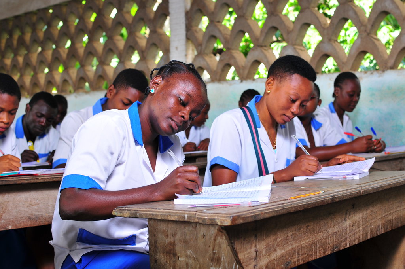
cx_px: 202
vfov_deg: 25.7
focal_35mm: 52
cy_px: 134
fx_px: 590
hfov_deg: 37.9
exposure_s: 1/100
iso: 200
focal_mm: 35
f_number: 4
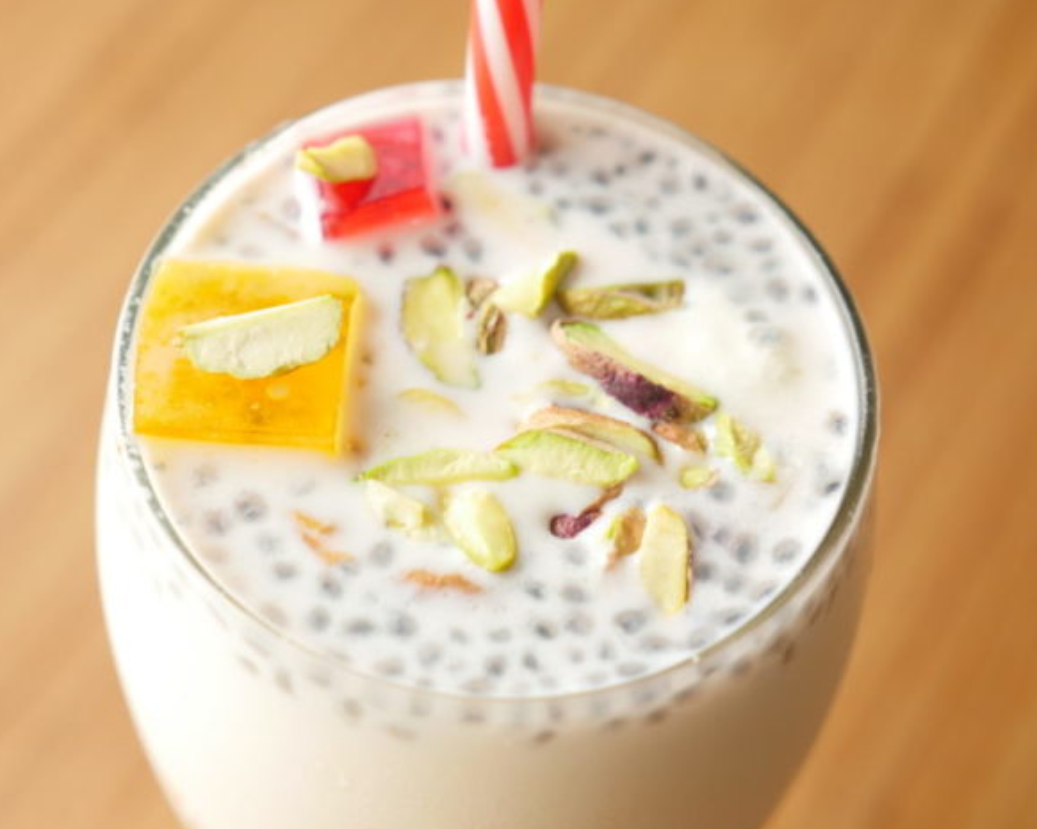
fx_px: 2055
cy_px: 465
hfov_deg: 28.3
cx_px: 444
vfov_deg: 22.8
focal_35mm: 67
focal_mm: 26
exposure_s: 1/125
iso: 200
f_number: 2.8
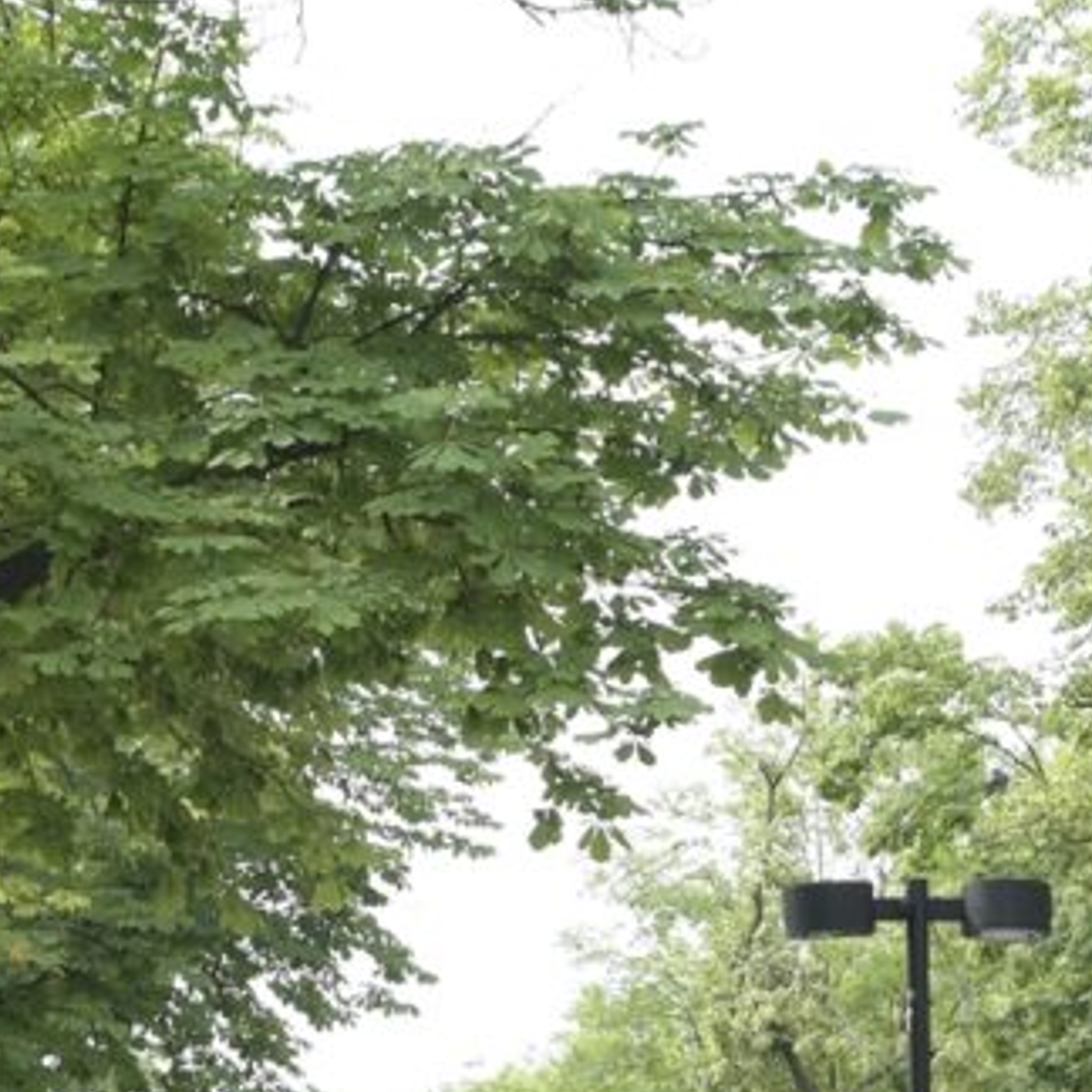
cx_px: 347
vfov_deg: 12.7
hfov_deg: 12.9
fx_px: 4818
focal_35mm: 135
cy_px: 1170
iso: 200
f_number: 6.3
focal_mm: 26
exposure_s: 1/160
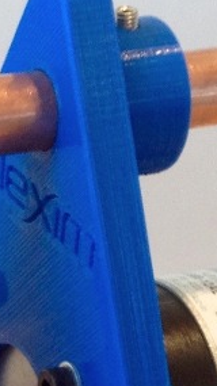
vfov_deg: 11.0
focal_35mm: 193
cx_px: -186
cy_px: 466
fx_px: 1977
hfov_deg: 6.1
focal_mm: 4.28
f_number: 2.4
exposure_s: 1/20
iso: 50
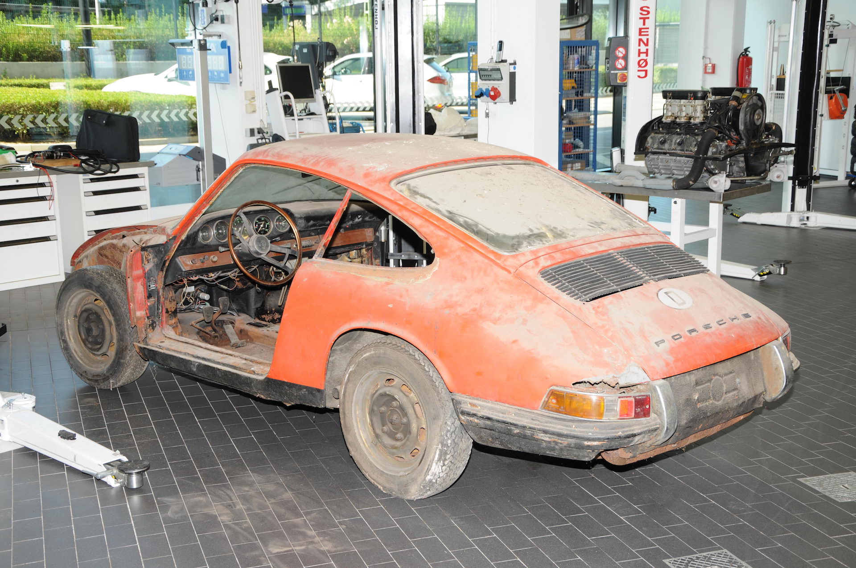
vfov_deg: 28.0
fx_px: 1140
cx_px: 428
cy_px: 284
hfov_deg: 41.2
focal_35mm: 48
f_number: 5
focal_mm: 32
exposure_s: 1/60
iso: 200
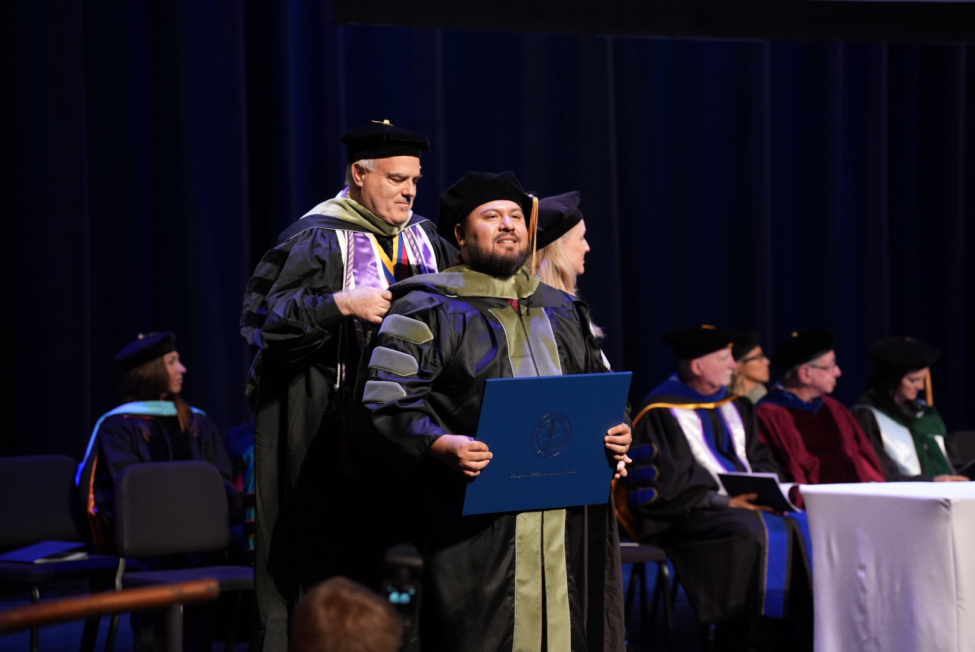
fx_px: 3225
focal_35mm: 119
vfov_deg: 11.5
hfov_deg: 17.2
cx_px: 488
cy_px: 326
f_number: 3.5
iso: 2000
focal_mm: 119
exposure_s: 1/400
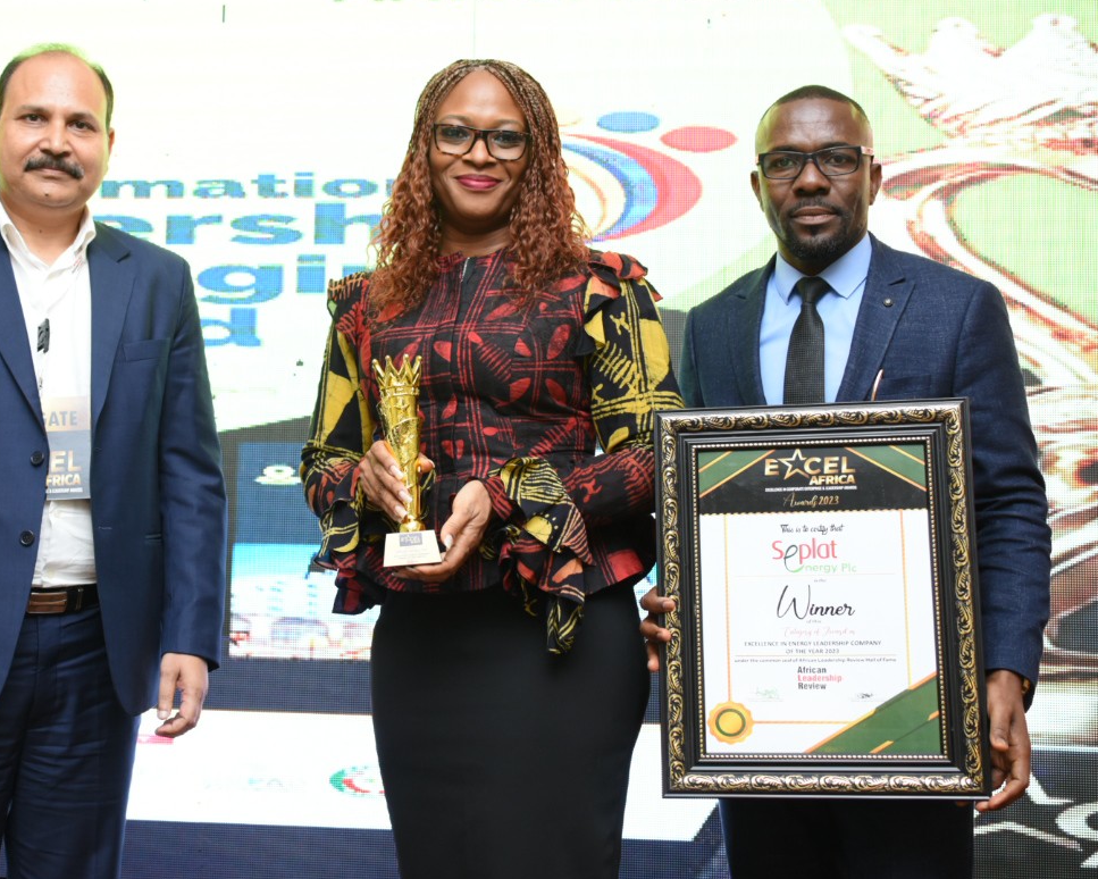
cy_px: 388
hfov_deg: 34.0
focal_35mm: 55
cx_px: 405
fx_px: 1788
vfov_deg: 27.6
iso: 1250
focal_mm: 35
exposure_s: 1/125
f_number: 2.8
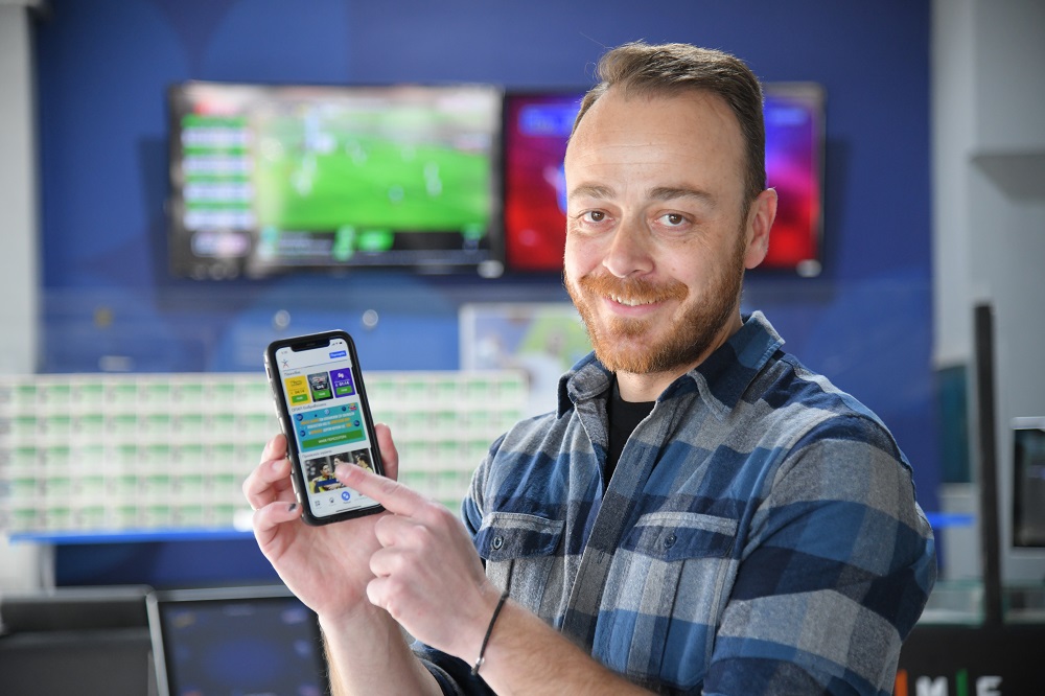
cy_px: 348
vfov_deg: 16.1
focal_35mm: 85
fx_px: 2466
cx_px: 522
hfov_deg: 23.9
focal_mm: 85
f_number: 4
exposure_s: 1/400
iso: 2000
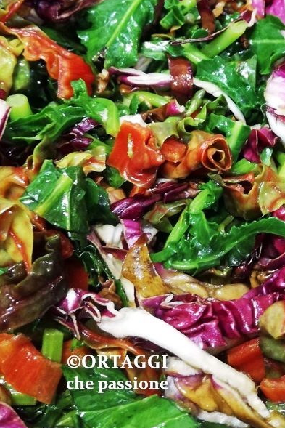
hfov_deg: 28.3
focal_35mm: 47
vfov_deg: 40.0
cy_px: 78
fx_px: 558
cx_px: 208
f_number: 2.2
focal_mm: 3.81
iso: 800
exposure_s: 1/16.7
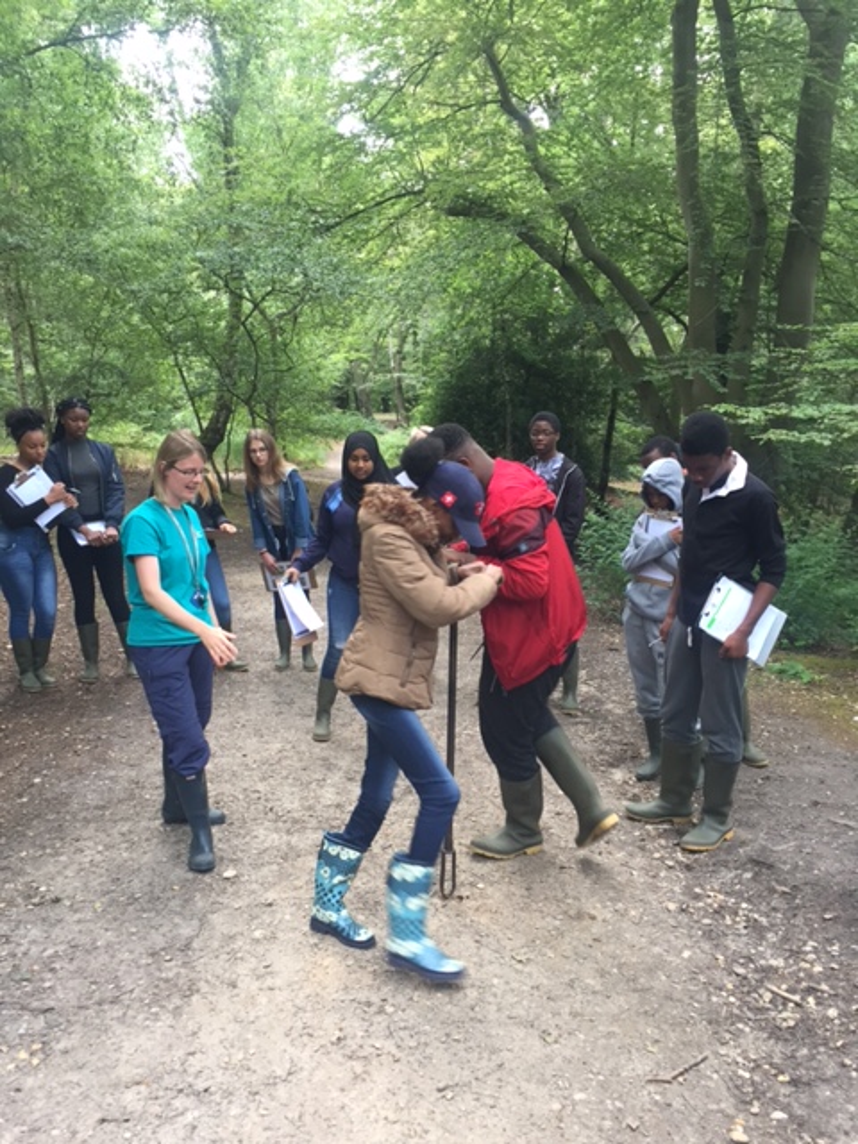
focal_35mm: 29
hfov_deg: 48.2
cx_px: 429
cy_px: 572
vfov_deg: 61.7
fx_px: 958
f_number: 2.2
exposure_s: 1/33
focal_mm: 4.15
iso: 32
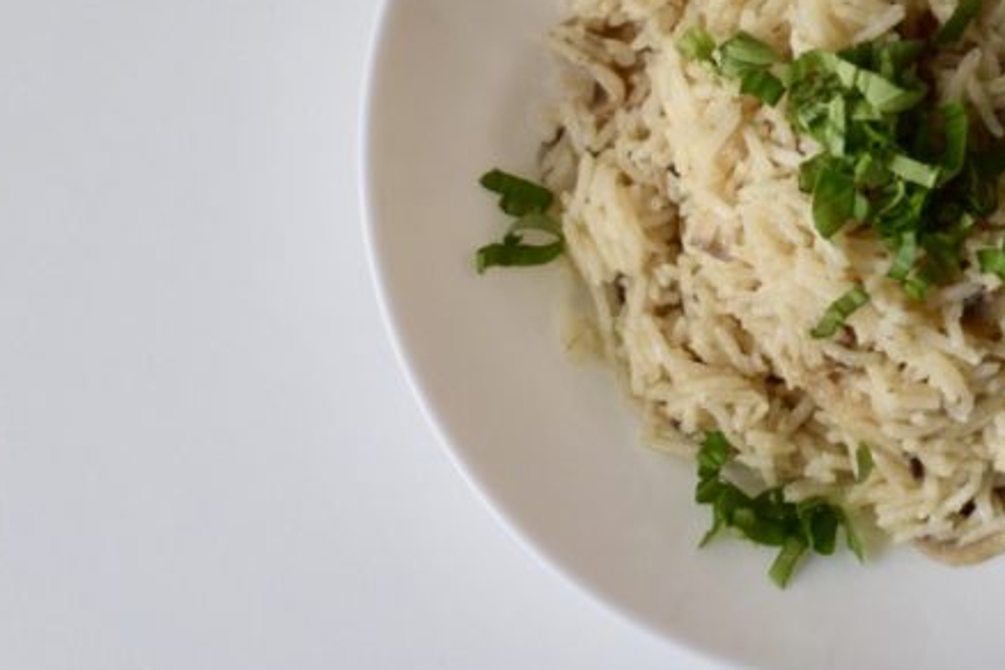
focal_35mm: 115
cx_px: 890
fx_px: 3213
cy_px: 96
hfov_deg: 17.5
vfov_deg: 11.8
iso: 400
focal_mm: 35
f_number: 6.3
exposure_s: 1/160
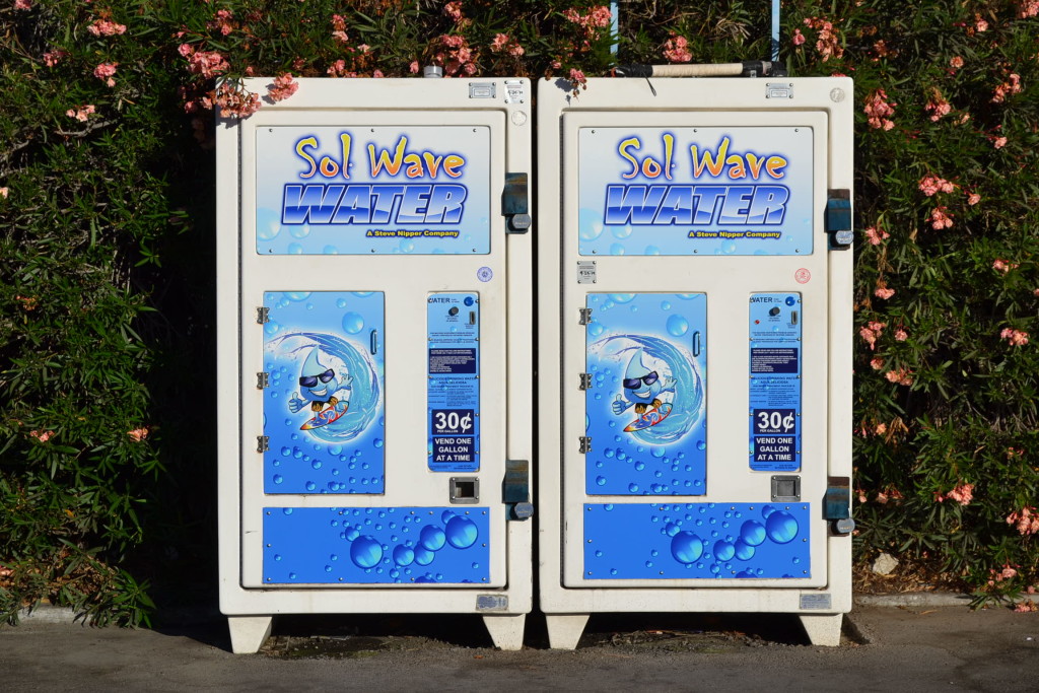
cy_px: 346
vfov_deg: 16.6
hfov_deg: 24.6
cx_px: 520
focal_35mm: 82
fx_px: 2381
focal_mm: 55
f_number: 10
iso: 100
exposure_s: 1/400
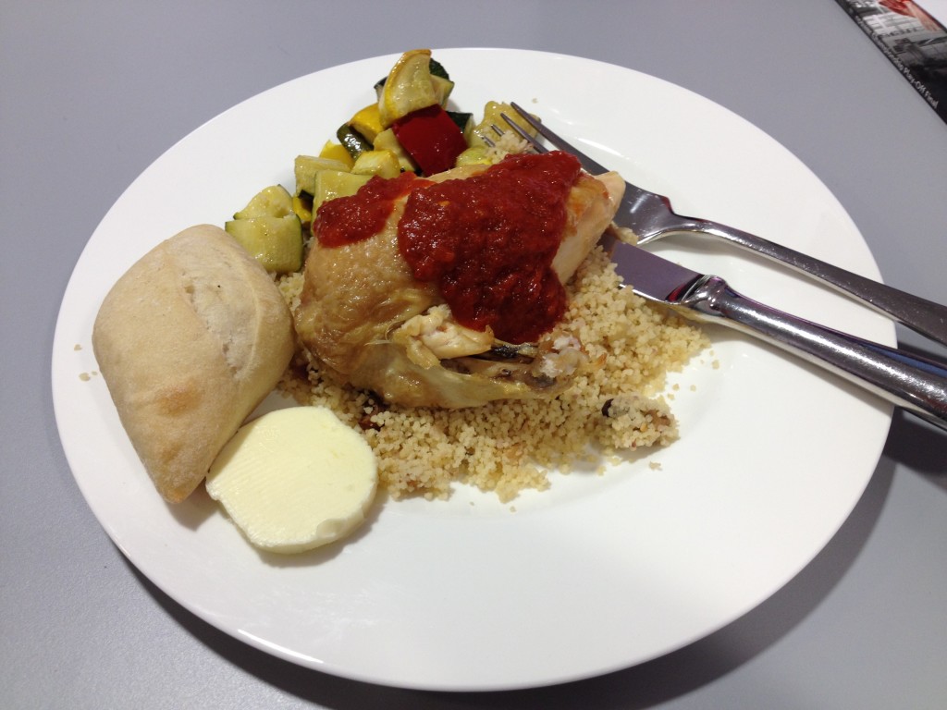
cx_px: 474
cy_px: 355
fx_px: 958
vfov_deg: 40.7
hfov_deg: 52.6
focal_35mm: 35
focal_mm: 4.28
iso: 64
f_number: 2.4
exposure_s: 1/24
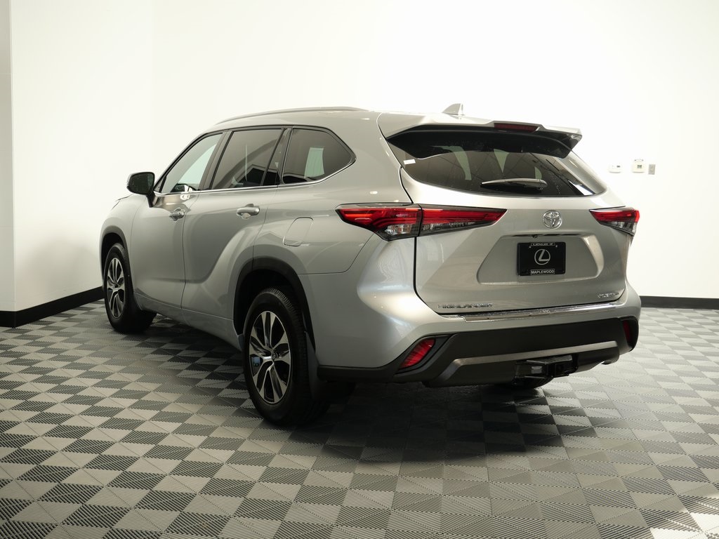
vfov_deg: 36.0
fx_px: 831
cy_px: 270
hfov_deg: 46.8
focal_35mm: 40
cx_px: 360
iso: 250
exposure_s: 1/125
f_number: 5
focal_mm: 20
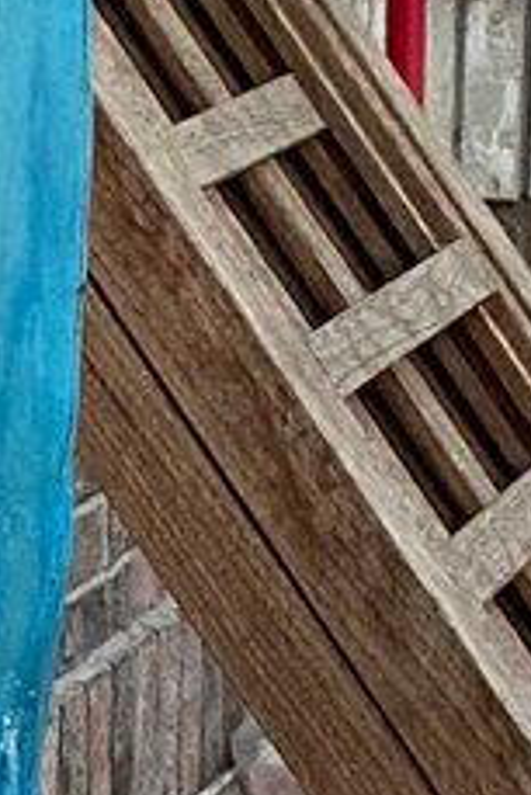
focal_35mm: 204
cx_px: -750
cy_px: 760
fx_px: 4506
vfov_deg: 10.0
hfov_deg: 6.4
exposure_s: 1/60
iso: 400
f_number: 1.8
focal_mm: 4.25
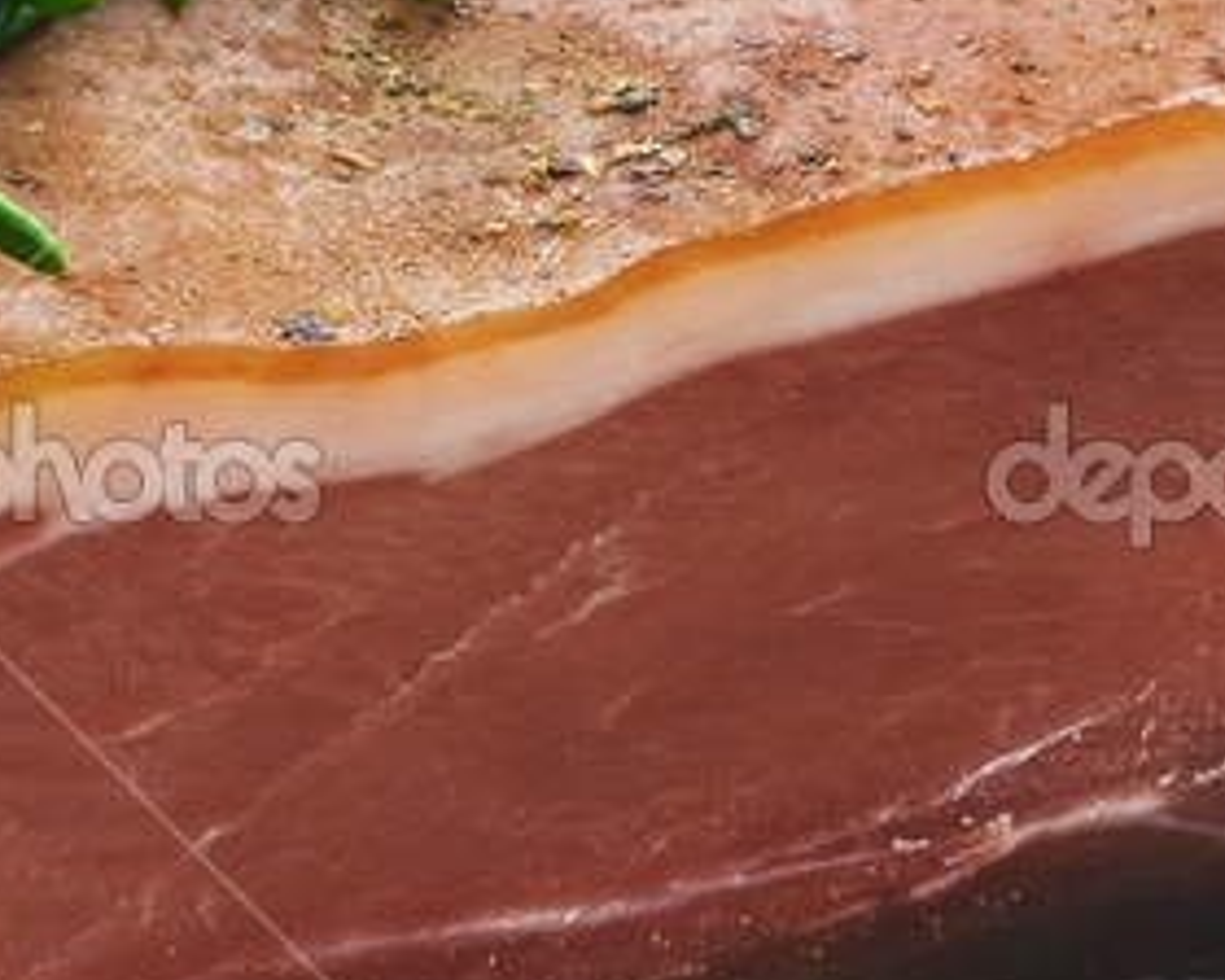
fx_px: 13088
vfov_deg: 4.3
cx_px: -177
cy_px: 479
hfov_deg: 5.3
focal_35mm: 361
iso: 100
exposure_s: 1/200
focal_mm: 70
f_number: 18
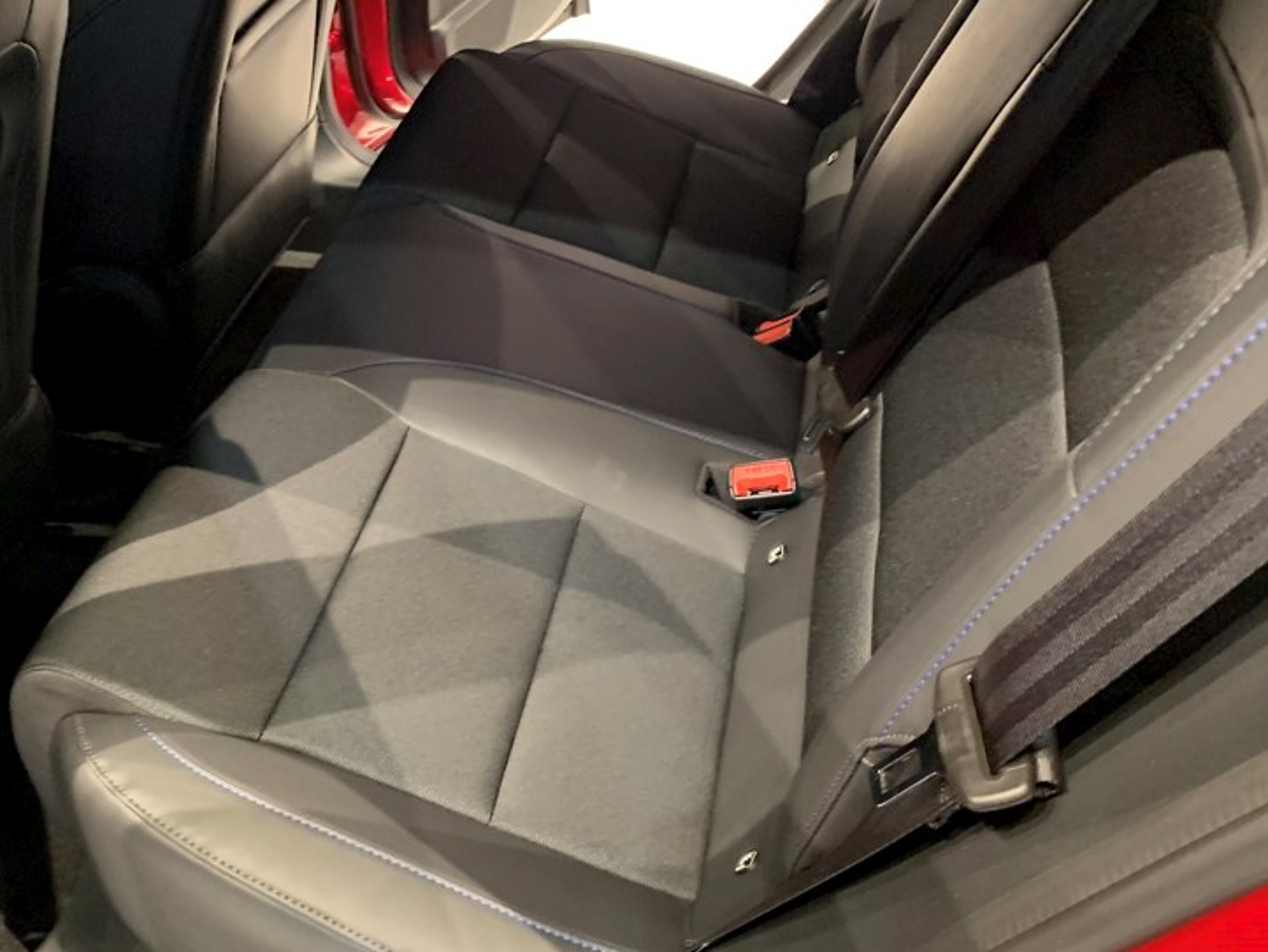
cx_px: 371
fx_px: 1356
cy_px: 505
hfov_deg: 48.8
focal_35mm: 37
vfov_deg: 38.7
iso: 500
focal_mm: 4.25
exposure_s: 1/25
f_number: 1.8
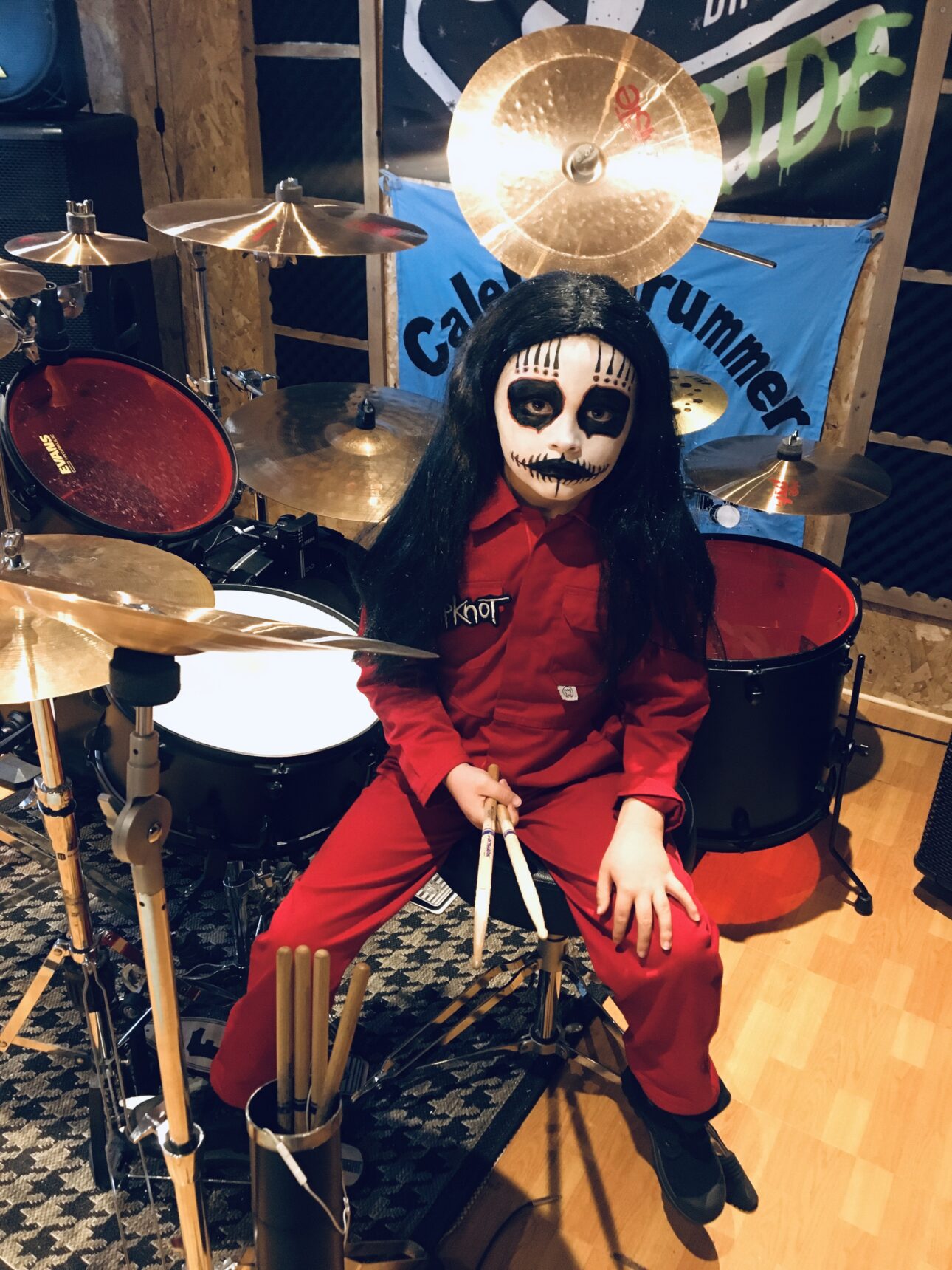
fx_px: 1063
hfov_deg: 48.2
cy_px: 635
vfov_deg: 61.7
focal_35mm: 29
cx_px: 476
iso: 200
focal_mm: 4.15
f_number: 2.2
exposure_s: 1/17
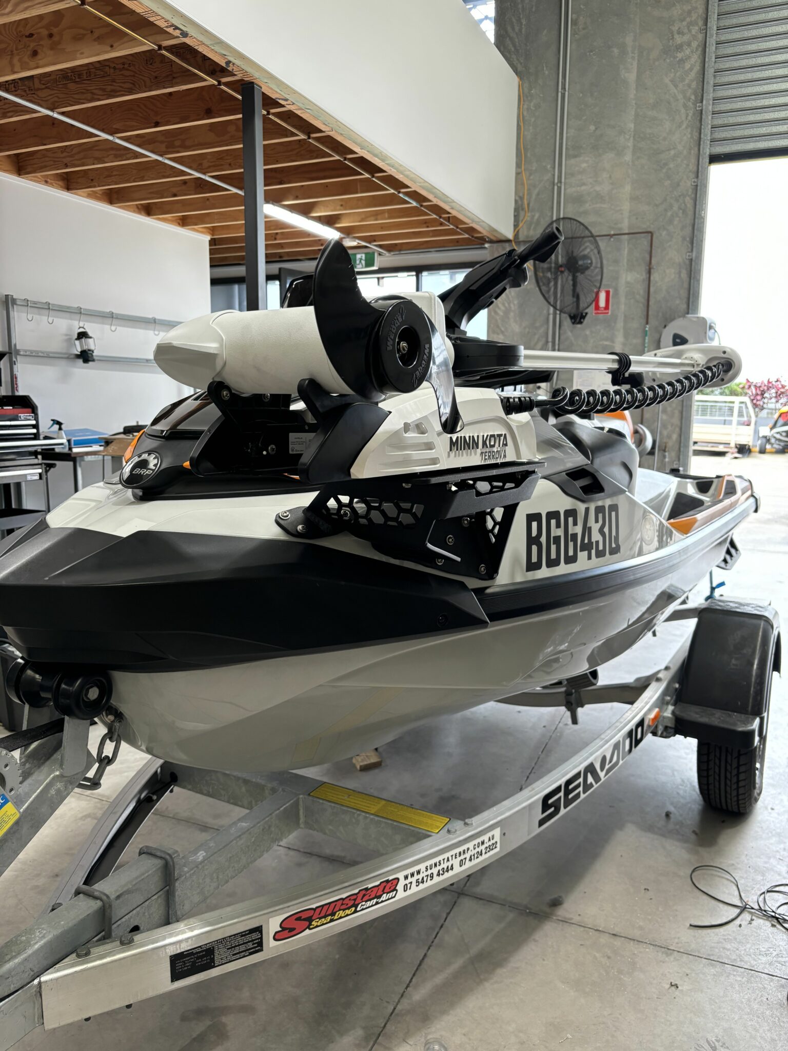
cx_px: 394
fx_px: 789
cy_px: 526
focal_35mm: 26
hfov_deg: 53.1
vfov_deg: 67.3
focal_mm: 5.96
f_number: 1.6
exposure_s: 1/100
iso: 125
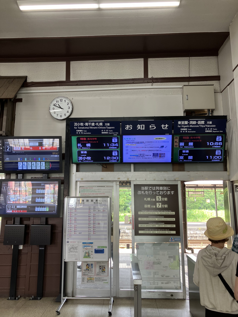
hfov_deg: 49.7
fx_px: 257
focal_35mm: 28
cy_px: 158
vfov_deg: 63.4
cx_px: 119
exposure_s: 1/100
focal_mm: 3.99
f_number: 1.8
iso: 80
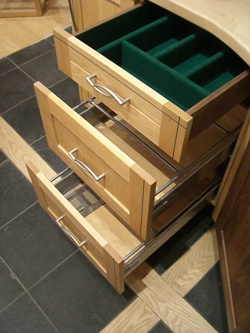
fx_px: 366
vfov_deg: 49.0
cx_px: 125
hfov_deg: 37.7
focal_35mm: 38
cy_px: 166
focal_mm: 6.2
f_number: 2.7
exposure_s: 1/40
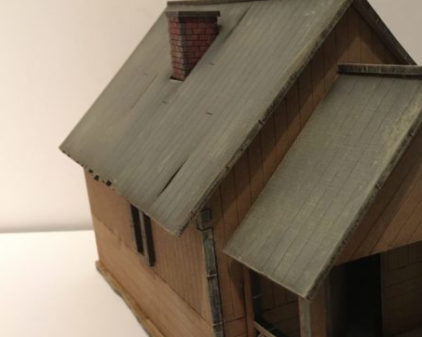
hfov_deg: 37.2
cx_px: 347
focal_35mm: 48
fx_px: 599
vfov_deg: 31.2
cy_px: 225
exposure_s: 1/33
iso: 200
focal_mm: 4.15
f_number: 2.2
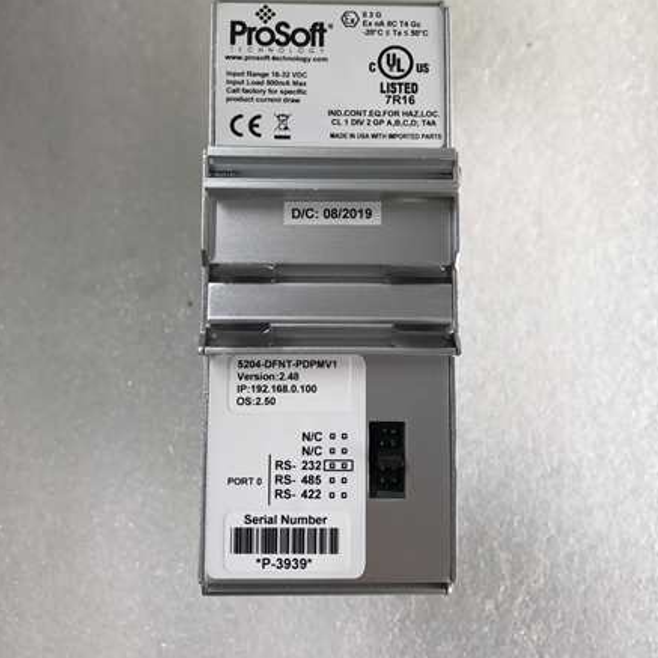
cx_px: 333
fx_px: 731
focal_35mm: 34
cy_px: 254
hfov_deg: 48.4
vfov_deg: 48.1
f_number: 1.8
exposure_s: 1/100
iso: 32
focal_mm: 3.99
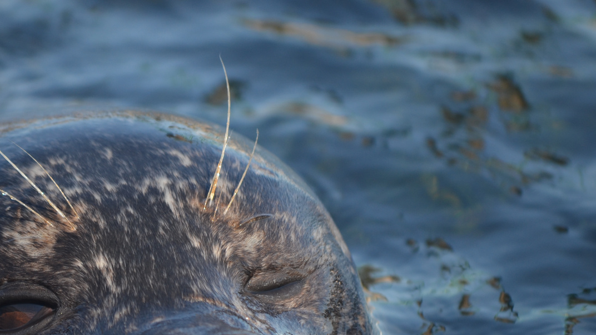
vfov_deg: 2.5
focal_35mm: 477
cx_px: 203
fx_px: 7538
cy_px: 266
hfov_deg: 4.5
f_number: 5.6
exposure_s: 1/500
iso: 280
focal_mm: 200
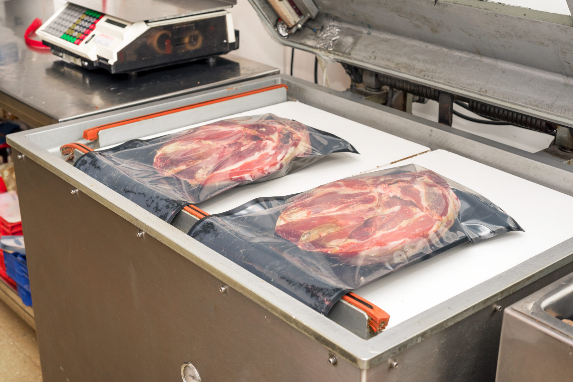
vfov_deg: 27.0
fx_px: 796
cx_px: 286
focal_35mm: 50
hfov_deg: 39.6
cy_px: 191
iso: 200
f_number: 5
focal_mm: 50
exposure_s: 1/200
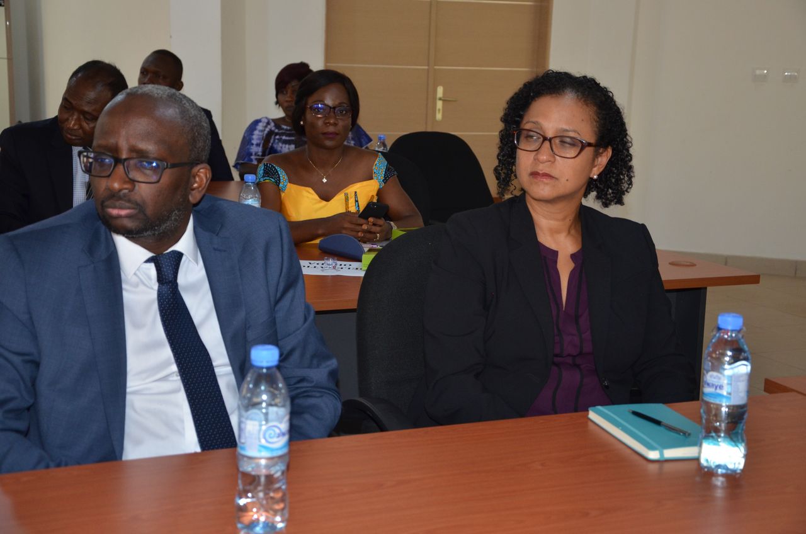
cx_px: 403
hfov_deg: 37.9
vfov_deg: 25.6
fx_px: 1173
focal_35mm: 52
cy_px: 267
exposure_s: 1/60
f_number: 4.5
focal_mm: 35
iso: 800
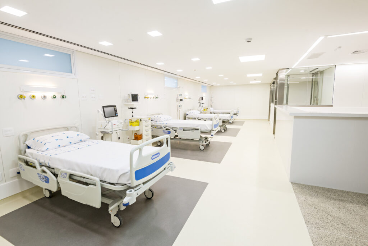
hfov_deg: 96.7
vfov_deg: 73.8
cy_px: 123
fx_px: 164
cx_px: 184
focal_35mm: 16
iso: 1000
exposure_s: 1/50
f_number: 8
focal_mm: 16
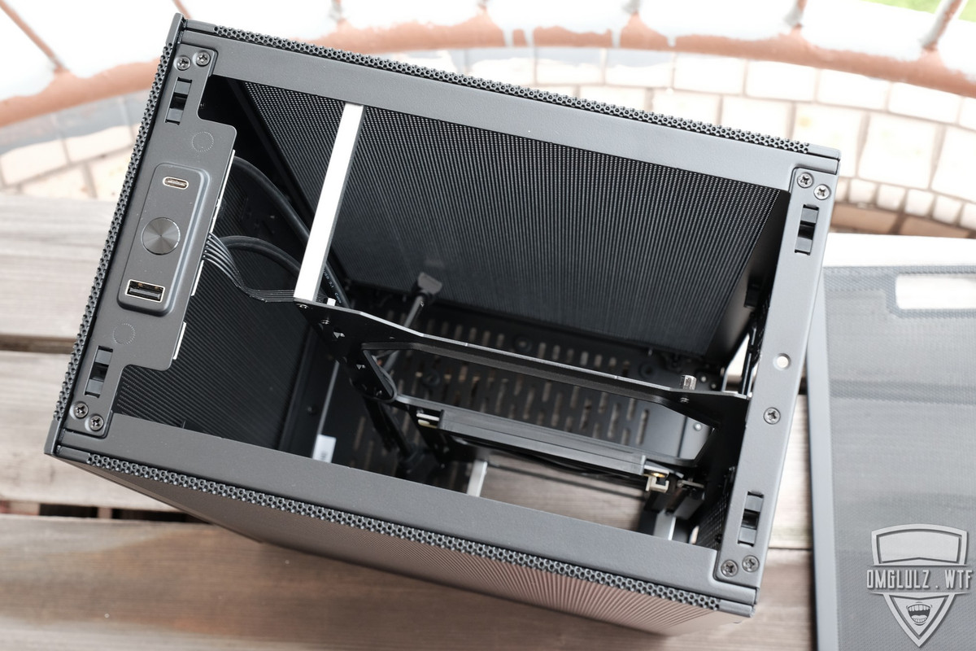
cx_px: 488
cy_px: 326
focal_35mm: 50
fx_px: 1355
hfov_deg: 39.6
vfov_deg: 27.0
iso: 800
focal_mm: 33.2
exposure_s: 1/60
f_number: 8
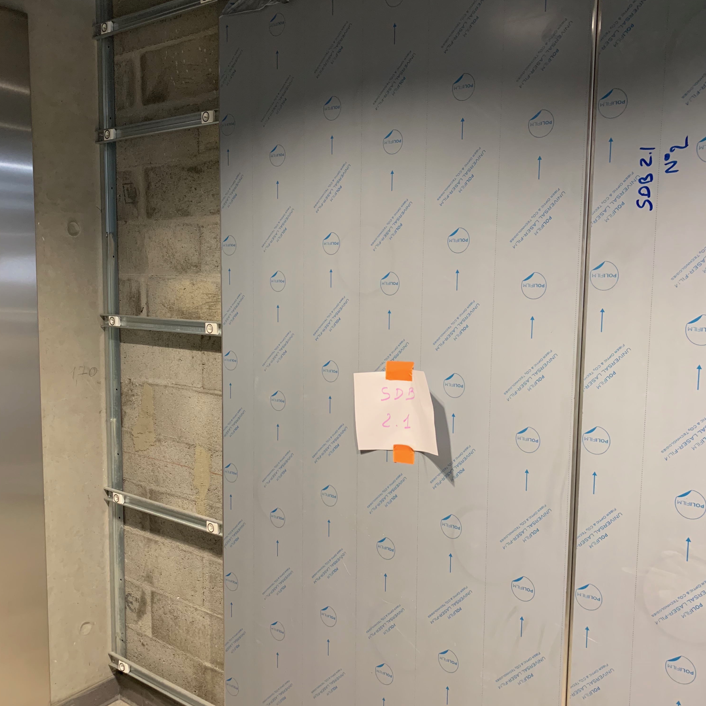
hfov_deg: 52.5
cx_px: 354
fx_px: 715
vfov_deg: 52.5
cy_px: 356
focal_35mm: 31
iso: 200
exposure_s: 1/60
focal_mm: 4.25
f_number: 1.8
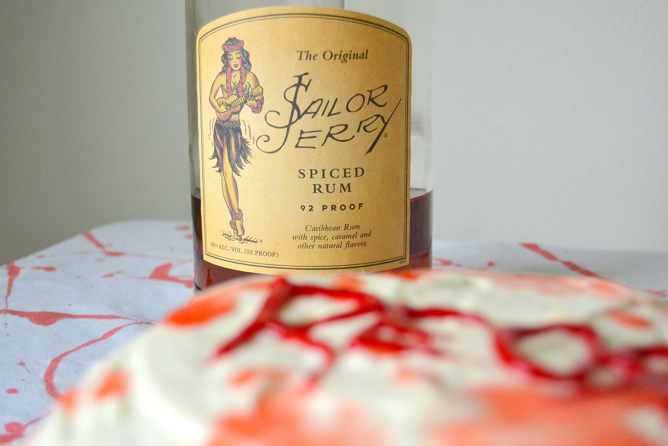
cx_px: 334
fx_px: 1058
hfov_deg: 35.1
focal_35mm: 57
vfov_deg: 23.8
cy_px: 223
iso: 1400
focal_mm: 38
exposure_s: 1/500
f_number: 4.8
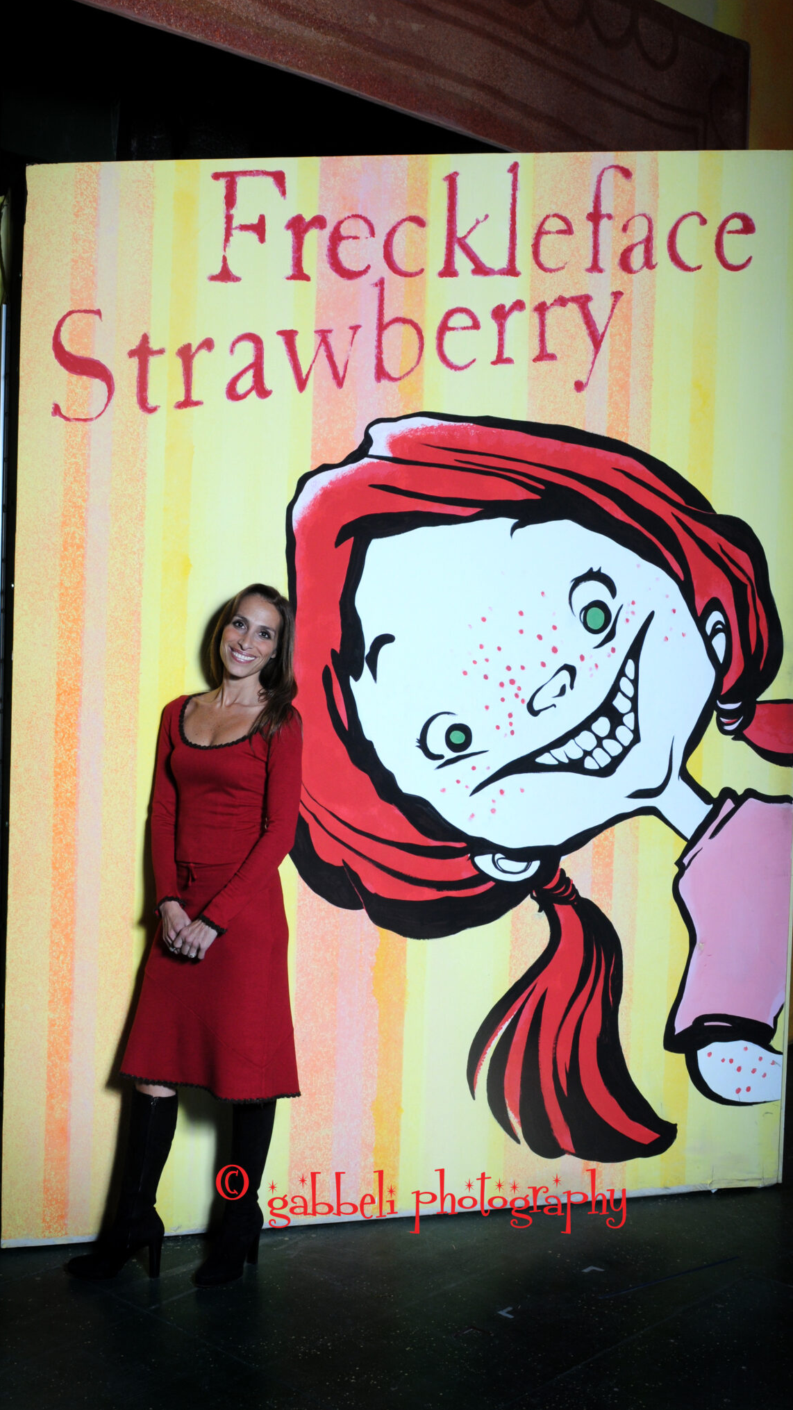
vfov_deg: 52.8
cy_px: 703
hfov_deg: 31.2
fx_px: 1420
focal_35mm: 38
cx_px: 421
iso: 400
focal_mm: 24
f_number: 8
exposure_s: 1/80
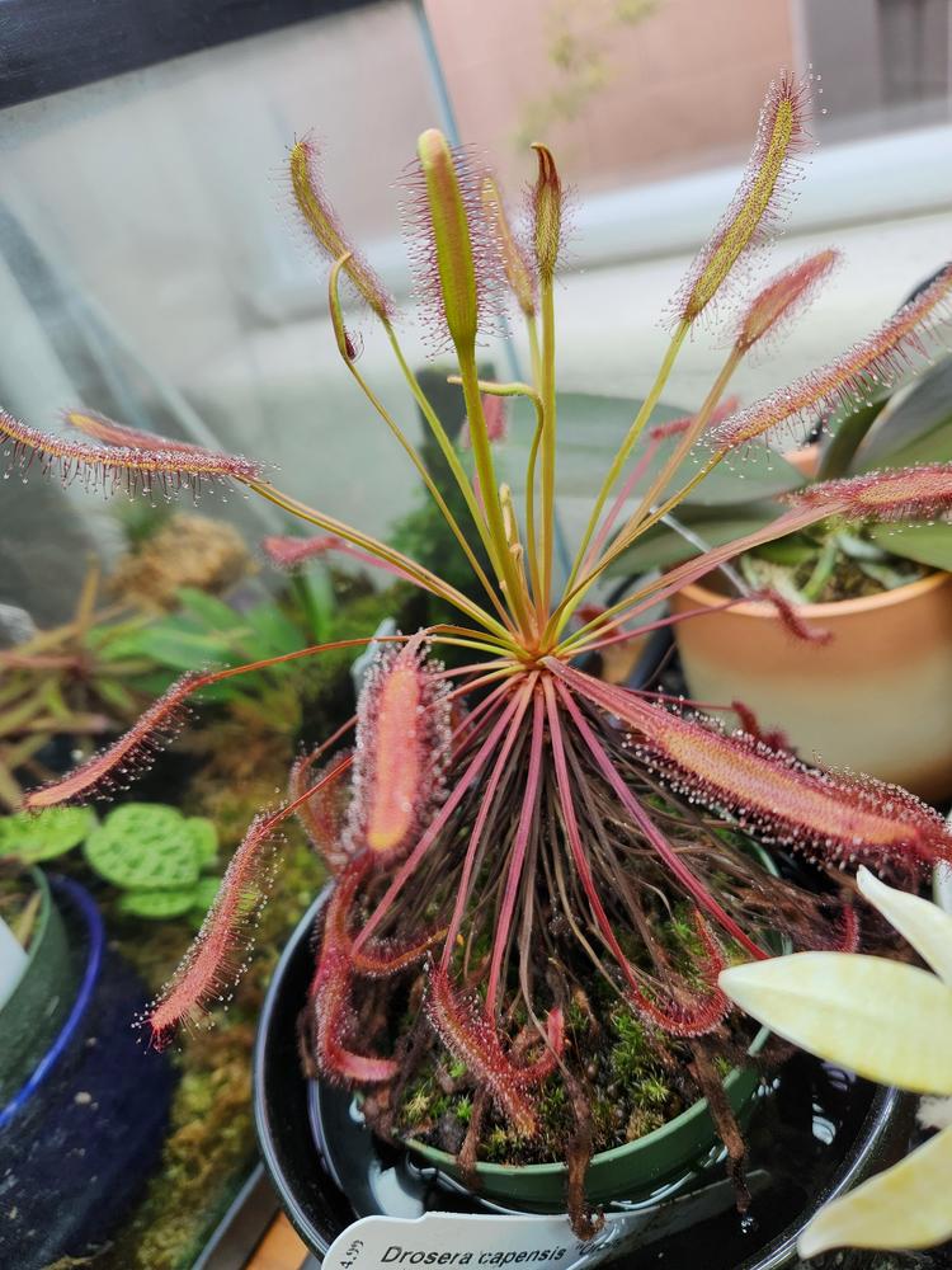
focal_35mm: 23
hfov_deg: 58.9
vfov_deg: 73.9
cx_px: 476
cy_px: 635
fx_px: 843
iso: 25
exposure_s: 1/120
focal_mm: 5.4
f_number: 1.8
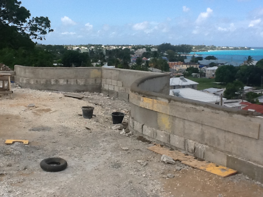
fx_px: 334
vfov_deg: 32.9
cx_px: 132
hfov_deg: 42.9
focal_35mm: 44
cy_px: 98
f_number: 2.4
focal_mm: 2.03
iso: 40
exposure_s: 1/1575
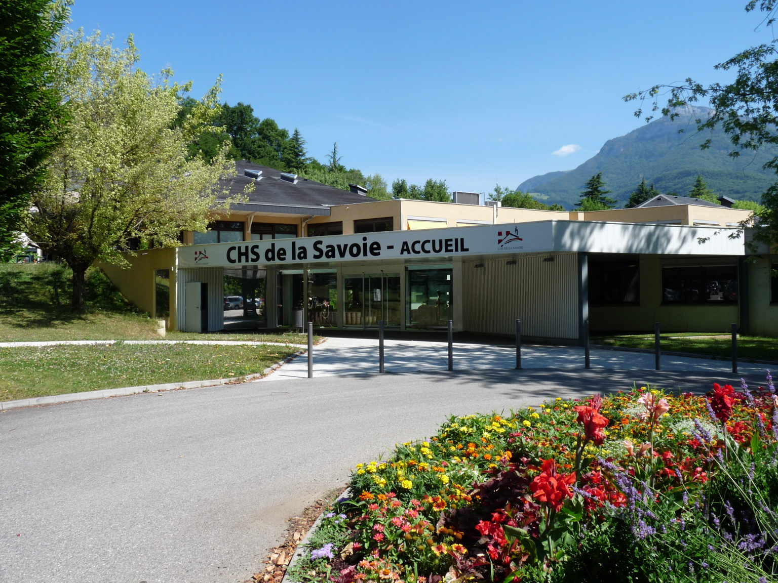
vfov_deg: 51.4
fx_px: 607
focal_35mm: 27
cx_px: 389
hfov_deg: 65.3
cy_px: 292
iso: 100
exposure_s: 1/320
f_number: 5.6
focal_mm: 4.8
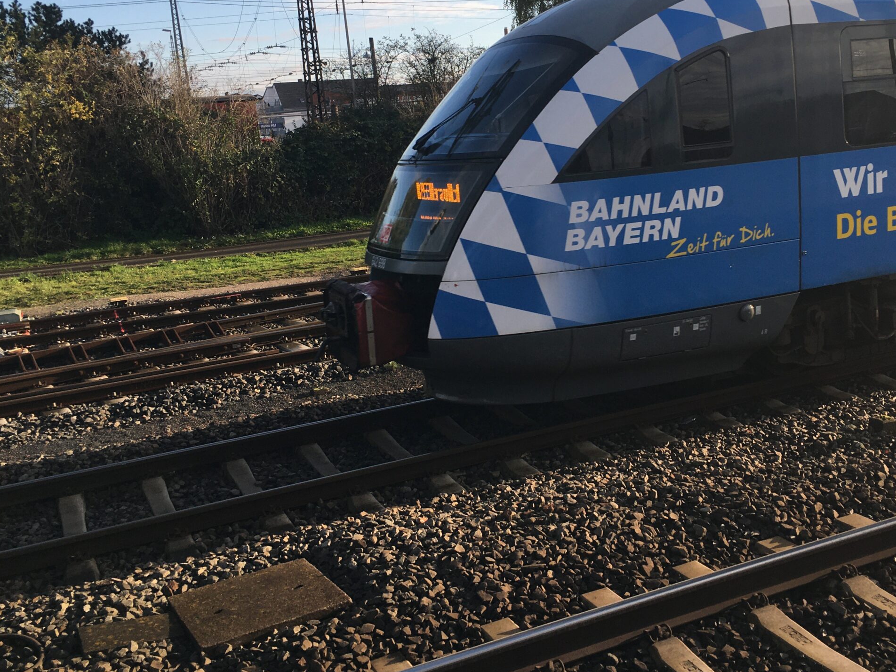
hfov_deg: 47.7
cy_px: 267
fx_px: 1009
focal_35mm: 39
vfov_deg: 36.7
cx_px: 512
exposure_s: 1/578
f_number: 2.2
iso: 25
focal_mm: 4.15
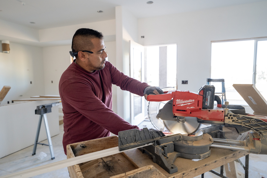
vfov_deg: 53.1
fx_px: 178
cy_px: 89
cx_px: 134
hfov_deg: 73.7
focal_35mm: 24
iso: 1600
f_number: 2.8
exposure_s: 1/200
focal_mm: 24
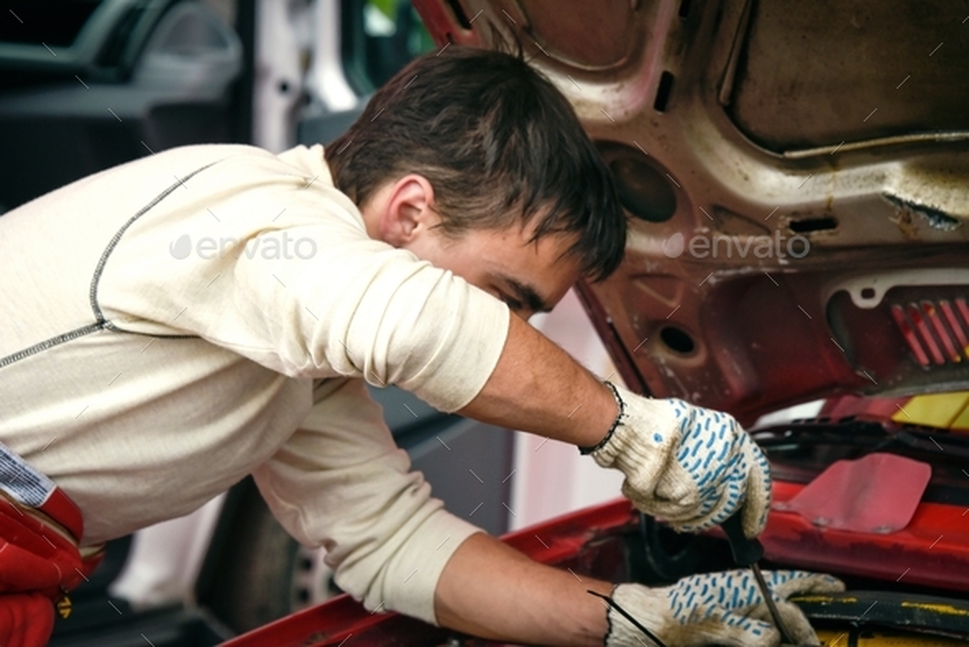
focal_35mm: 170
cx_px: 484
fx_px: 4578
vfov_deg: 8.1
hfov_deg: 12.1
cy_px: 324
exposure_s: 1/800
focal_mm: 170
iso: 1000
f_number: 8
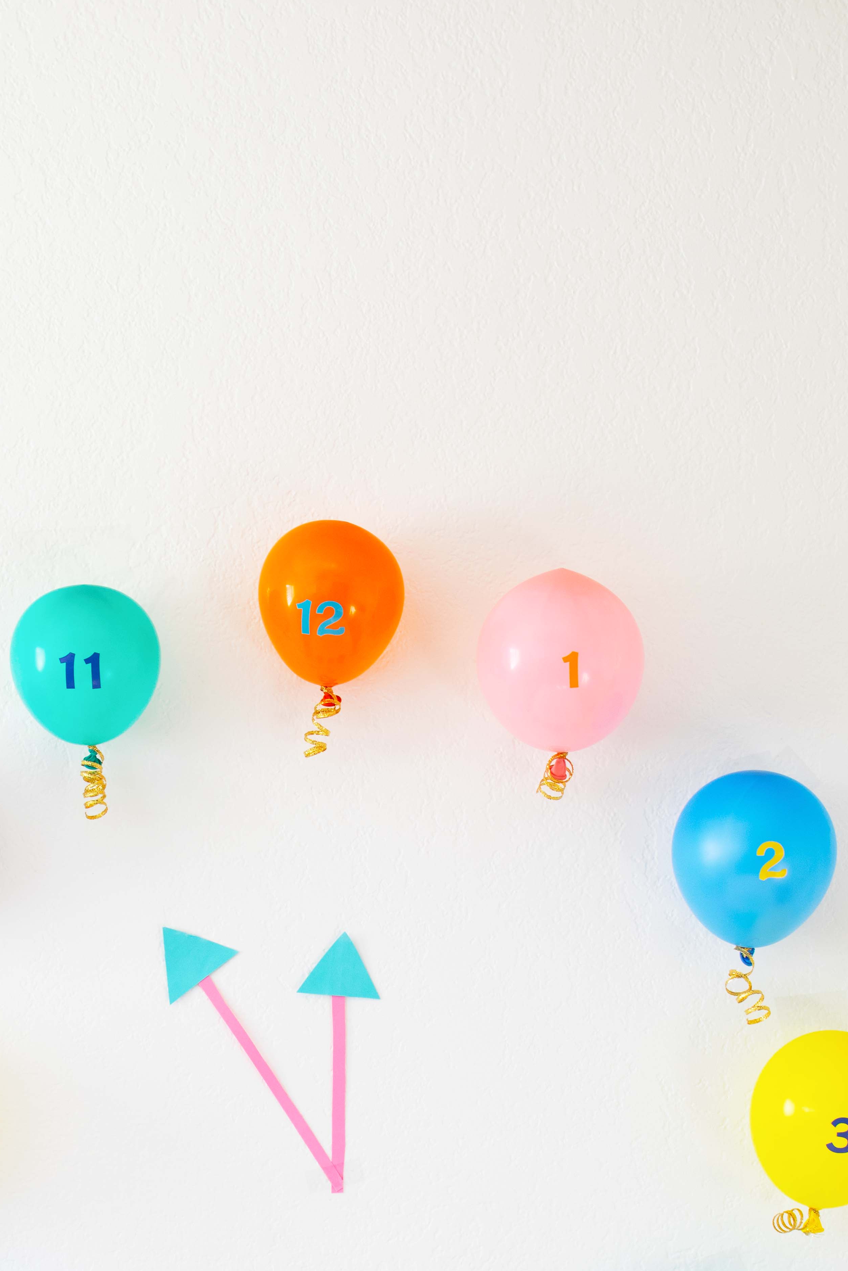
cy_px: 925
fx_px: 2961
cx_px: 333
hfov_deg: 16.3
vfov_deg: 24.0
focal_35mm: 84
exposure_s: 1/60
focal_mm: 35
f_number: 4
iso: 200
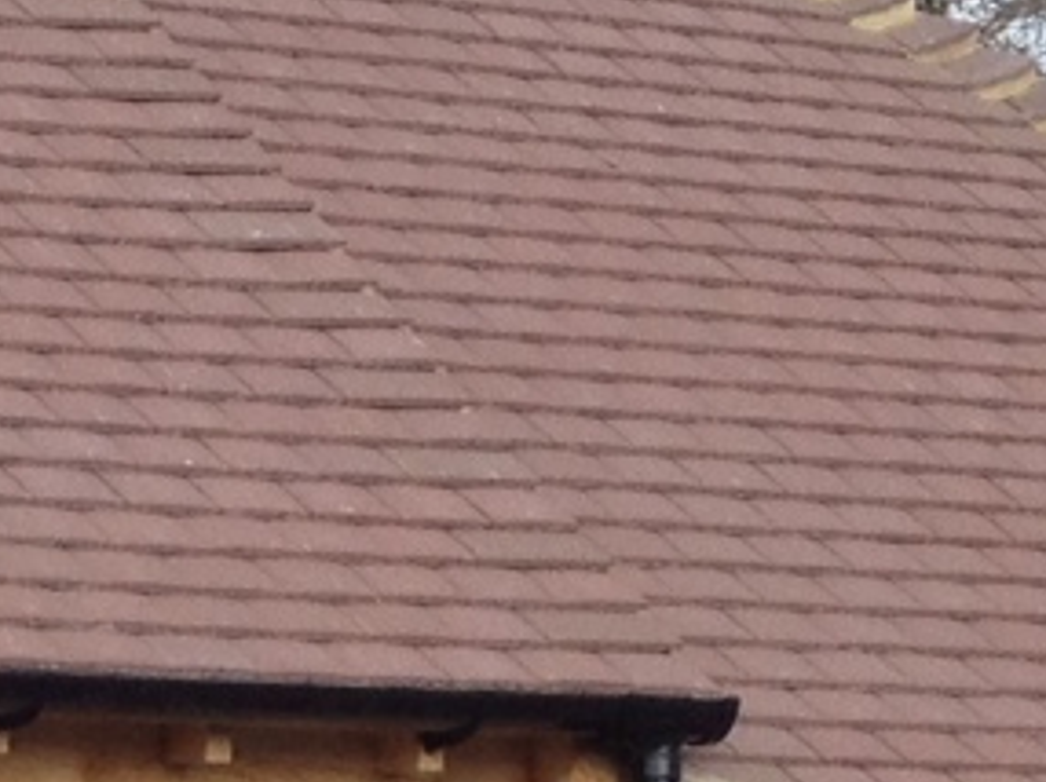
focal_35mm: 251
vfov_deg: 5.7
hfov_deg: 7.7
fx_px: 7578
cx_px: -688
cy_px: 1780
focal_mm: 4.28
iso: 50
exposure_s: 1/746
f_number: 2.4
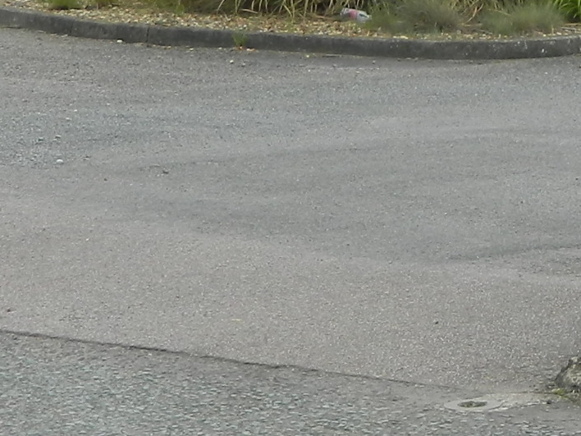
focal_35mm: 189
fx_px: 3172
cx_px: 651
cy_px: -223
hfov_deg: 10.3
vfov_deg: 7.7
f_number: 3.5
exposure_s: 1/250
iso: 80
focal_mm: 7.3
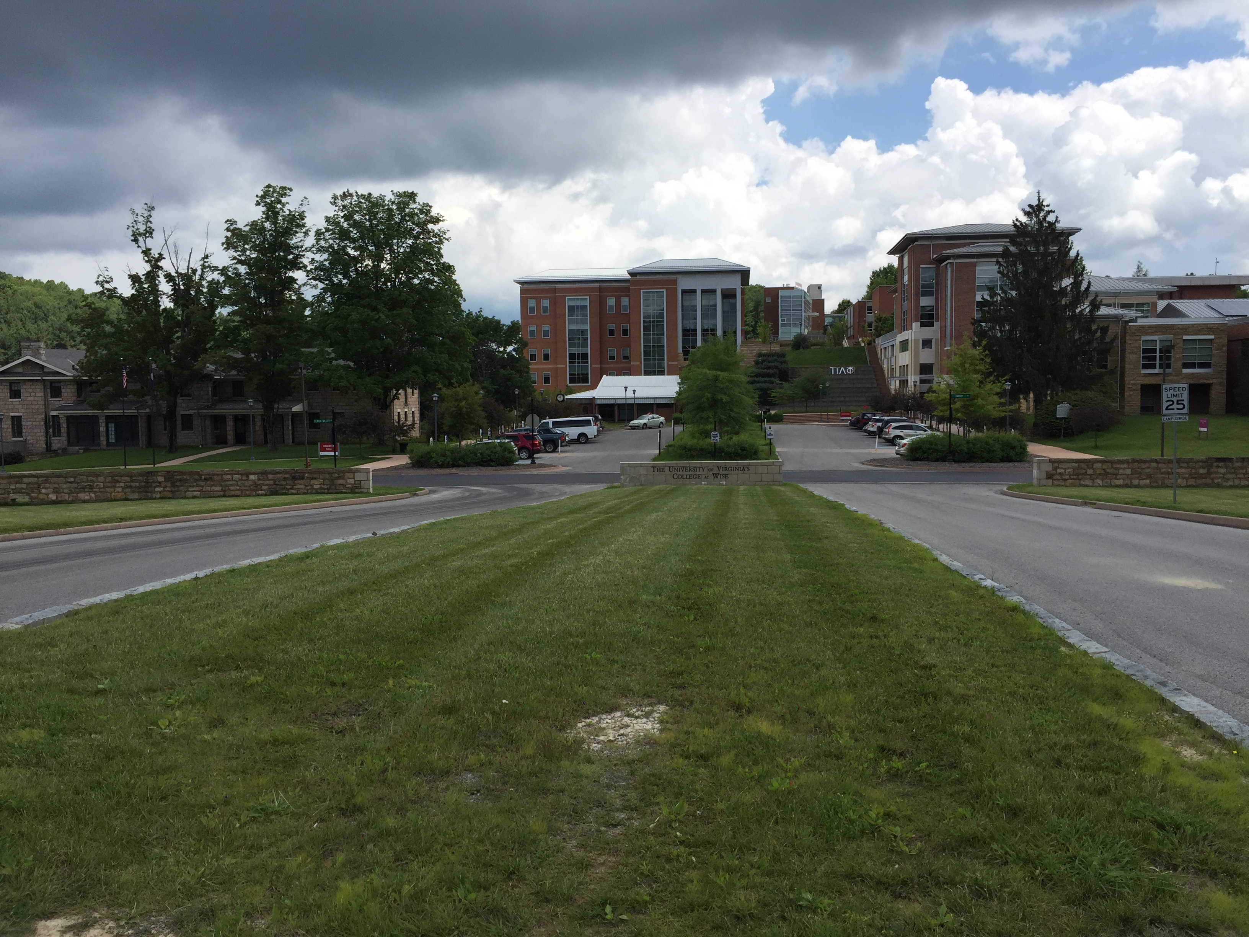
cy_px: 468
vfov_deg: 48.2
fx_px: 1046
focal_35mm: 29
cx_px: 624
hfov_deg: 61.7
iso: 32
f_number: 2.2
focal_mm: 4.15
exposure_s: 1/2475
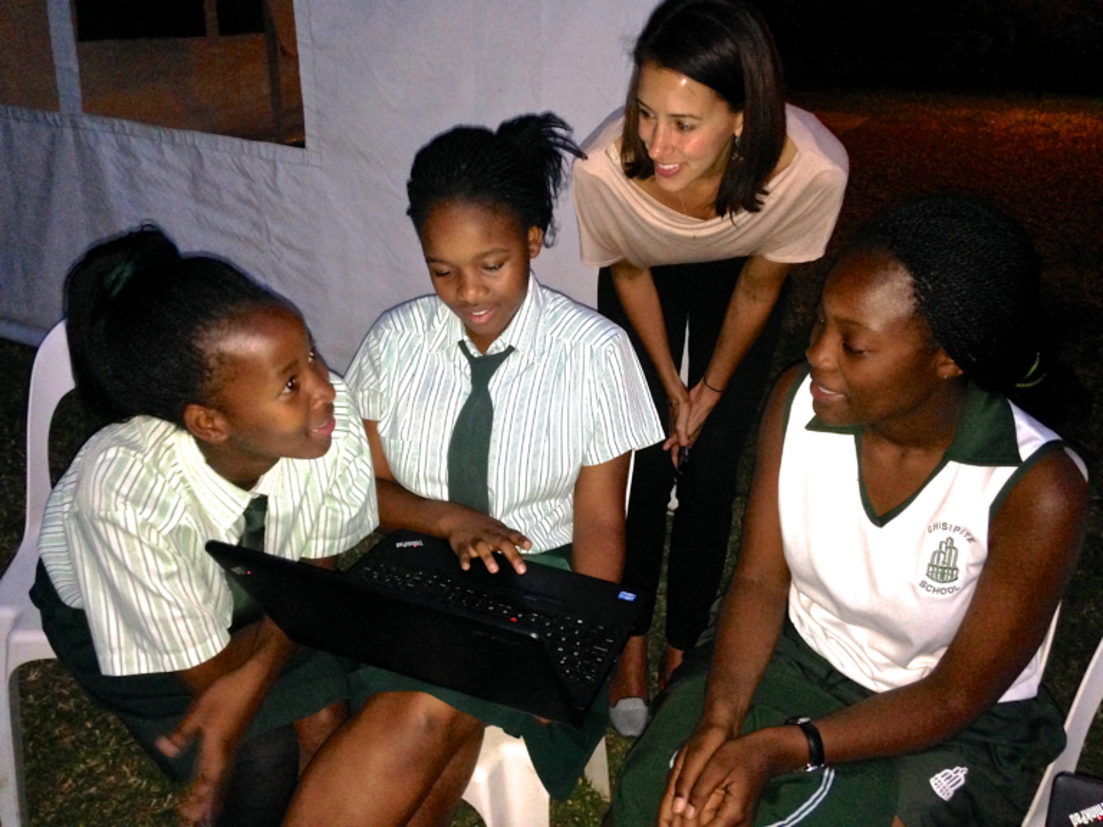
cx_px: 552
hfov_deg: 55.4
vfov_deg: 42.9
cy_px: 414
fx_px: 1052
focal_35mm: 33
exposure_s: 1/16
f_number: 2.4
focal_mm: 4.12
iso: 320
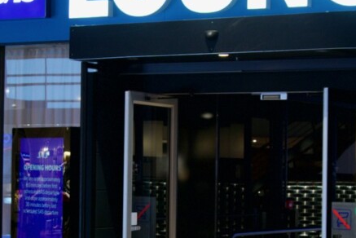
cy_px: 167
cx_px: 143
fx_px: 1148
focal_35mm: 116
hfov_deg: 17.6
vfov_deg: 11.8
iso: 200
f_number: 2.8
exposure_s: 1/13
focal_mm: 22
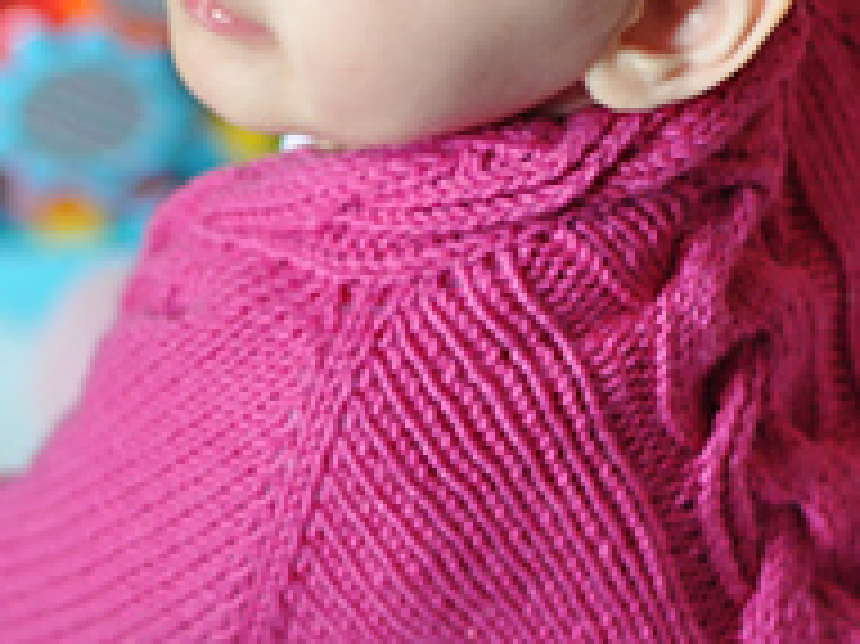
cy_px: 266
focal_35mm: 189
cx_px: 320
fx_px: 4693
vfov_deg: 7.8
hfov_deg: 10.5
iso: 800
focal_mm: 50
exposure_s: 1/100
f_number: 1.4
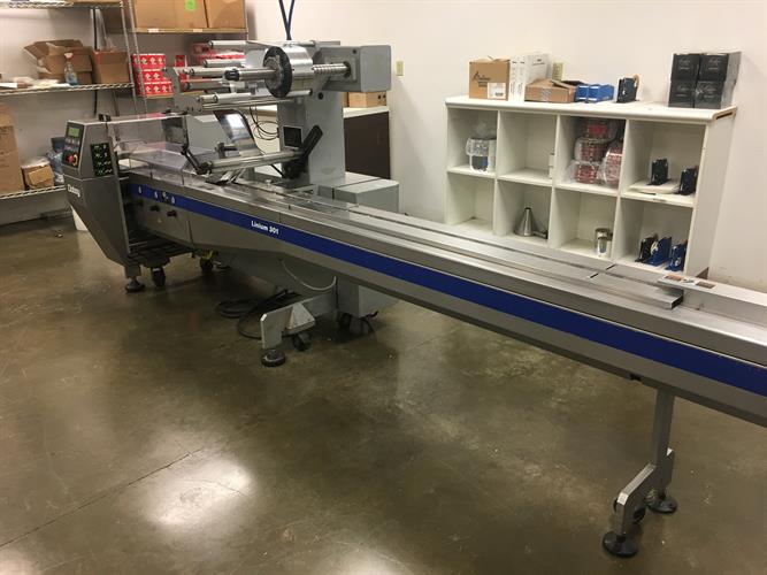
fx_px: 642
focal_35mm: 29
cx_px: 384
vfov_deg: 48.2
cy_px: 288
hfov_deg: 61.7
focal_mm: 4.15
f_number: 2.2
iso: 80
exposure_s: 1/30
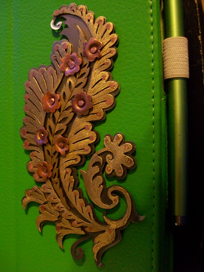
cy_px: 136
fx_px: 283
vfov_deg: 51.4
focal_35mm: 36
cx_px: 102
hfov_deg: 39.7
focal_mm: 6
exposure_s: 1/8
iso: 200
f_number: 2.7
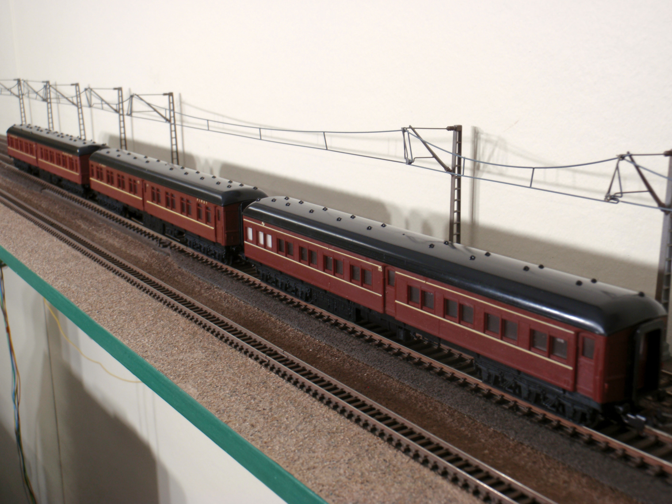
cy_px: 252
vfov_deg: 36.0
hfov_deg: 46.8
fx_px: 777
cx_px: 336
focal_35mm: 40
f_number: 3.9
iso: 64
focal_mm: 7.25
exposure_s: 1/13
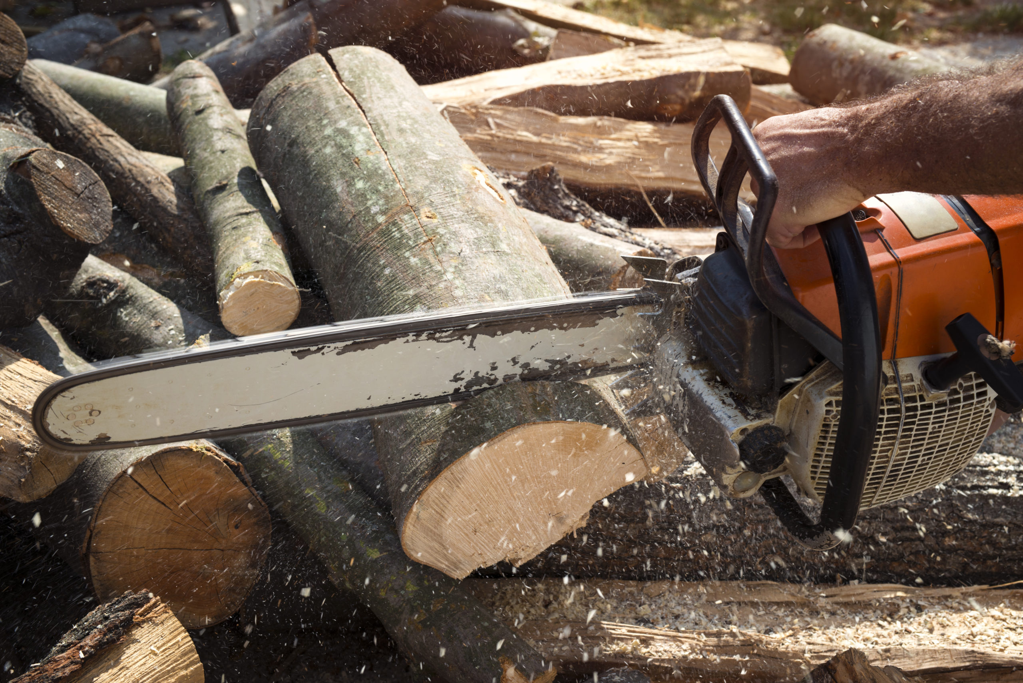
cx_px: 512
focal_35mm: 50
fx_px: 1421
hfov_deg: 39.6
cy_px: 342
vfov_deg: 27.0
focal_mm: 50
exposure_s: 1/250
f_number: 10
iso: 100
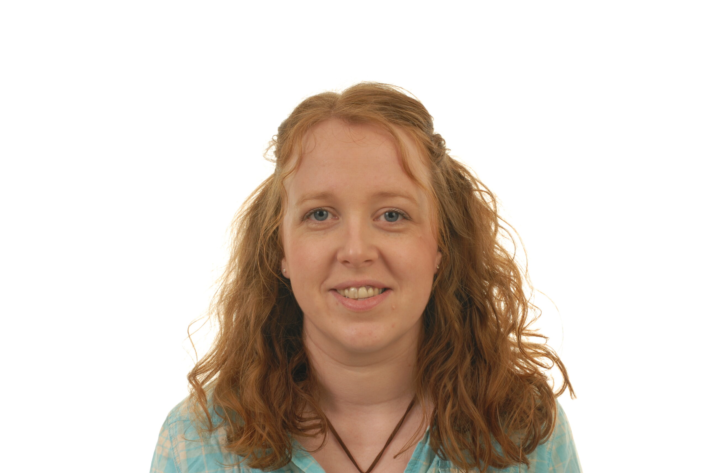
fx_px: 1475
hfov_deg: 27.0
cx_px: 354
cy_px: 236
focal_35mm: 75
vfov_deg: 18.2
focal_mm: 50
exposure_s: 1/250
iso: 100
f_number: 13
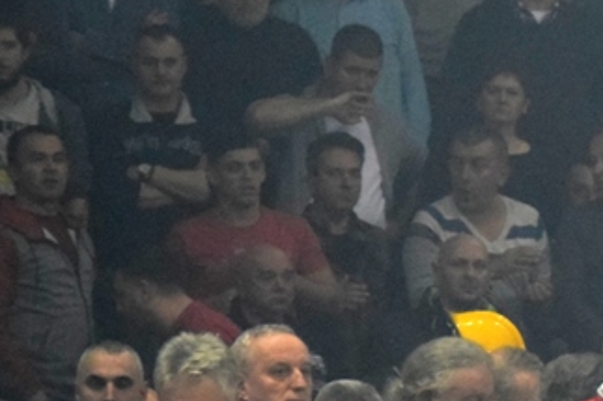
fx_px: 9791
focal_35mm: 585
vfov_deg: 2.3
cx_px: 917
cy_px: 464
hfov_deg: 3.5
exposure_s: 1/400
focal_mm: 105
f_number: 5.6
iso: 3200
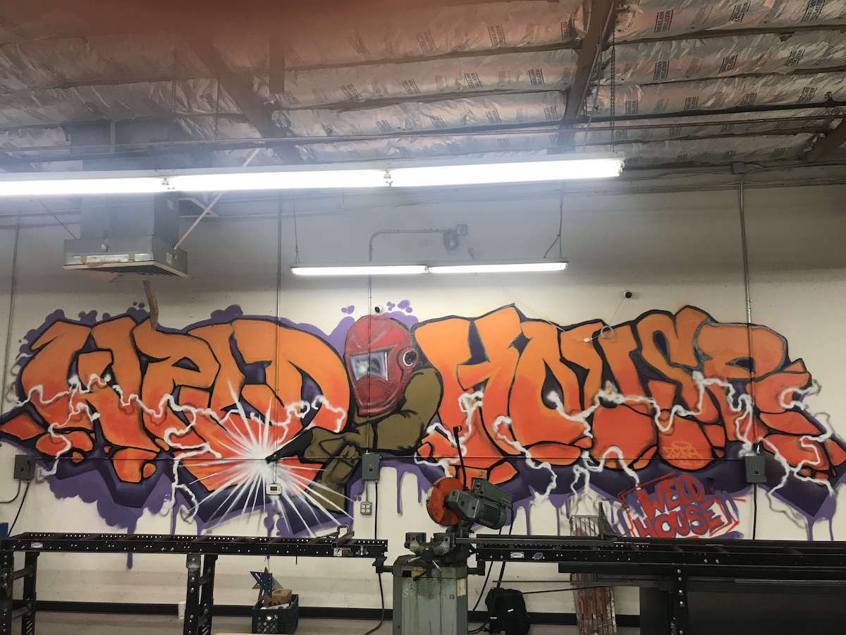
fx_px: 684
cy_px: 318
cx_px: 423
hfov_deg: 63.4
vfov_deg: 49.7
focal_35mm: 28
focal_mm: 3.99
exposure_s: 1/30
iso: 20
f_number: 1.8
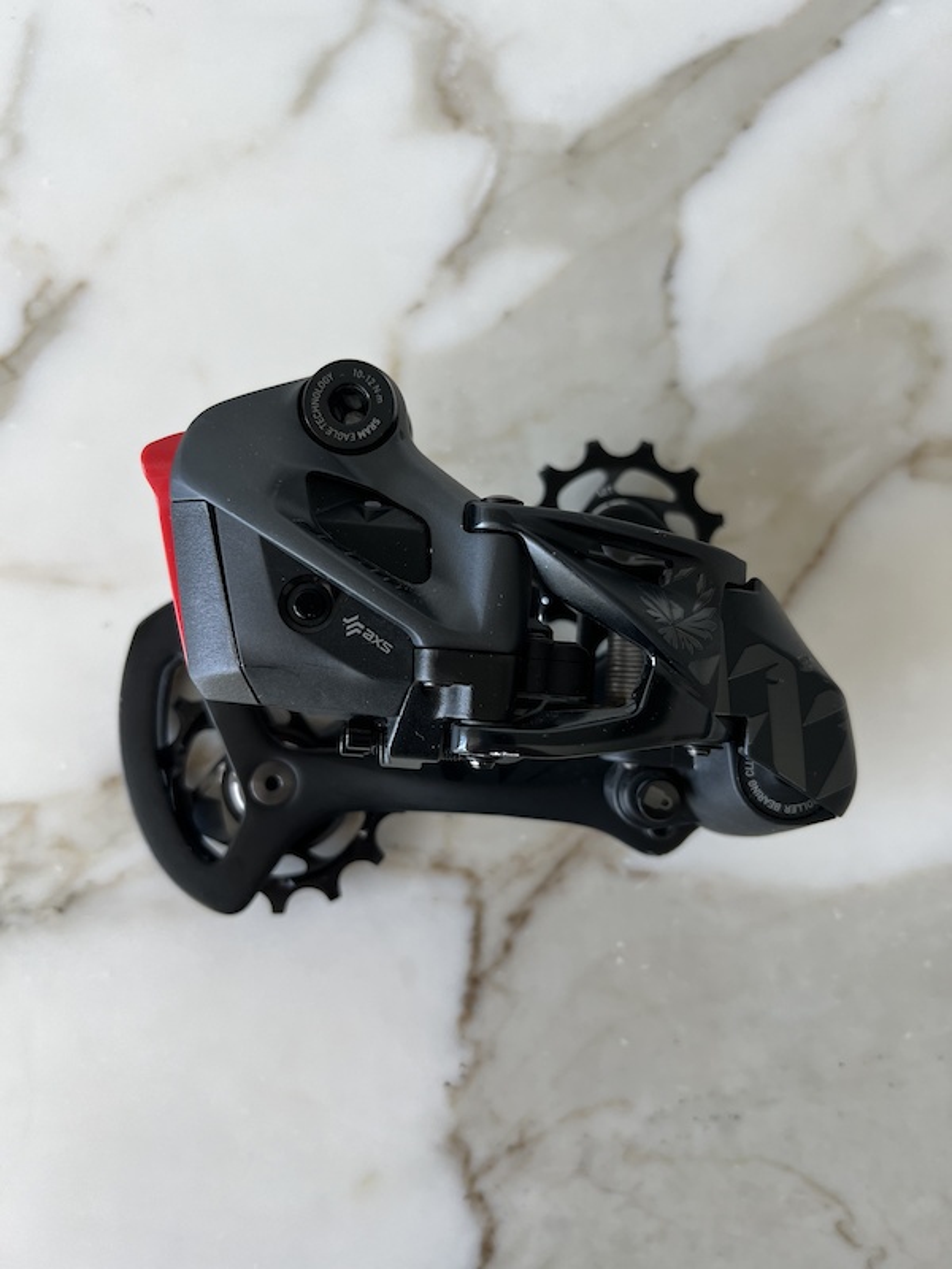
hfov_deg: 53.1
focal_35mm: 26
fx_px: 953
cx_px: 476
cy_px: 634
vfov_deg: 67.3
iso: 80
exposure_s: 1/121
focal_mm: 5.7
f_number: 1.5
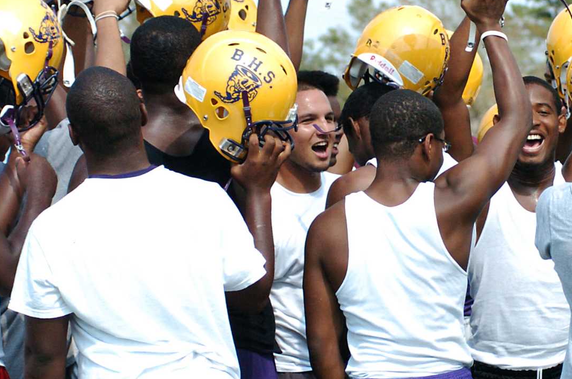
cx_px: 436
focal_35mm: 214
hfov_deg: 9.6
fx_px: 3392
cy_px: 148
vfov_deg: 6.4
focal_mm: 75
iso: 800
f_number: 8
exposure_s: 1/2000
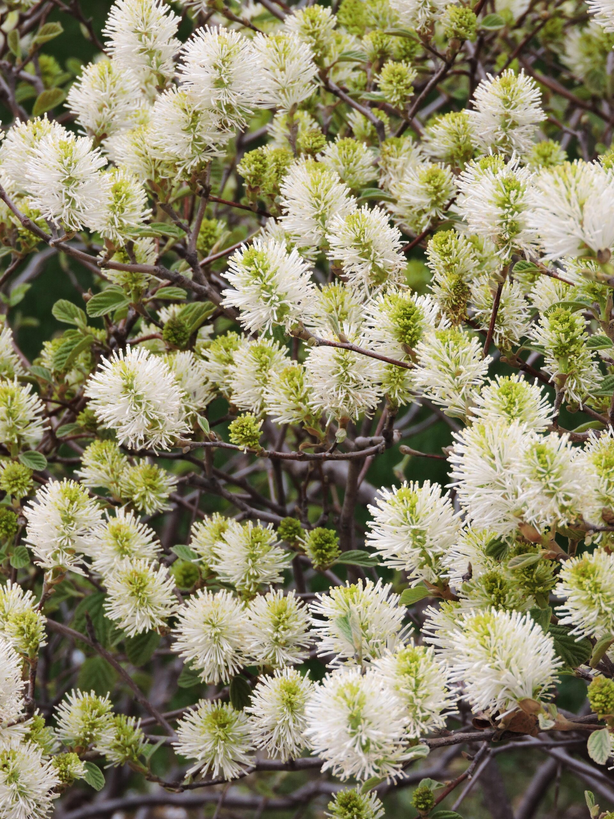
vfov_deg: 9.0
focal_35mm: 220
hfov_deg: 6.8
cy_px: 410
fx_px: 5203
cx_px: 307
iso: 100
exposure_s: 1/80
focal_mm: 39.4
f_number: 5.3
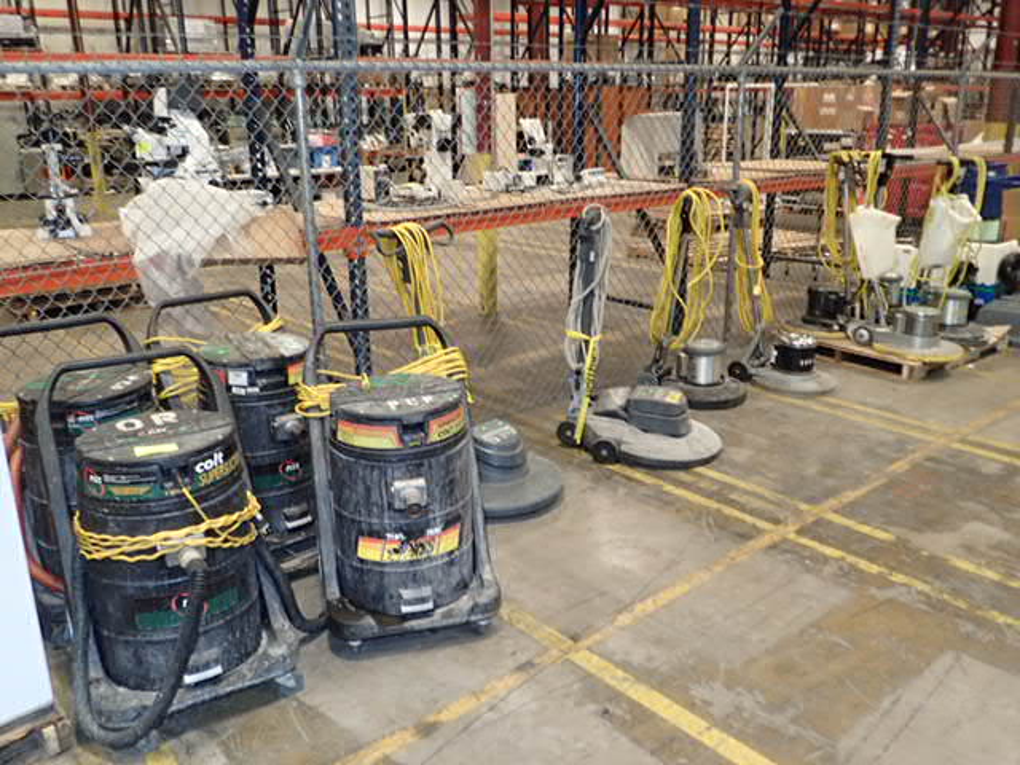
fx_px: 884
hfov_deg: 60.0
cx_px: 510
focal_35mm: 30
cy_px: 382
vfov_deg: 46.8
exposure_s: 1/30
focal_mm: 5.5
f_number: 2.3
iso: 500
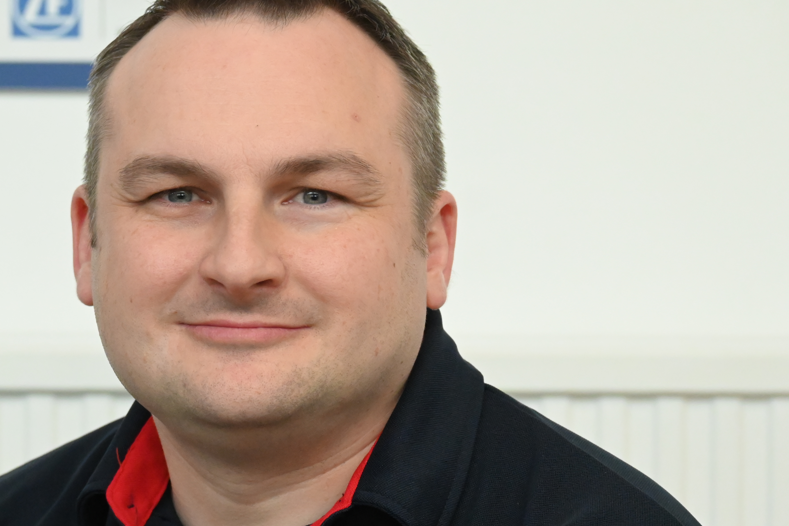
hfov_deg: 11.3
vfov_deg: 7.6
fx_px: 3984
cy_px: 320
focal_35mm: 182
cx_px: 257
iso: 5600
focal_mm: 77
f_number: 5
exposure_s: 1/800
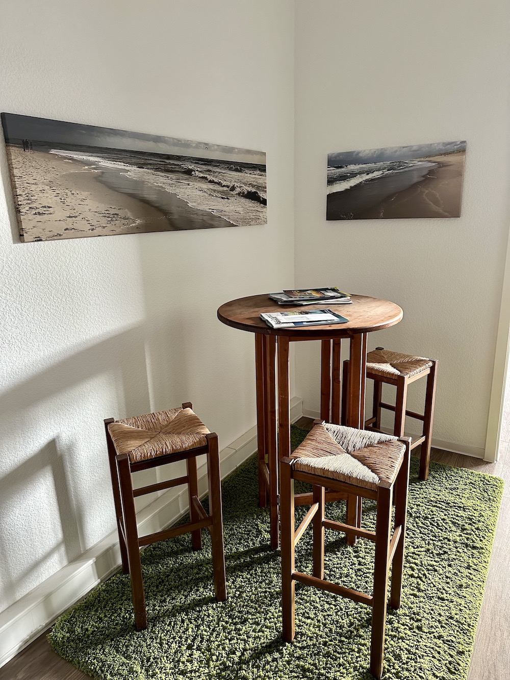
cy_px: 340
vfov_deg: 71.6
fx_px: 471
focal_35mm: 24
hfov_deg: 56.8
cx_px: 255
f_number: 1.78
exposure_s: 1/60
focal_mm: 6.86
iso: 400
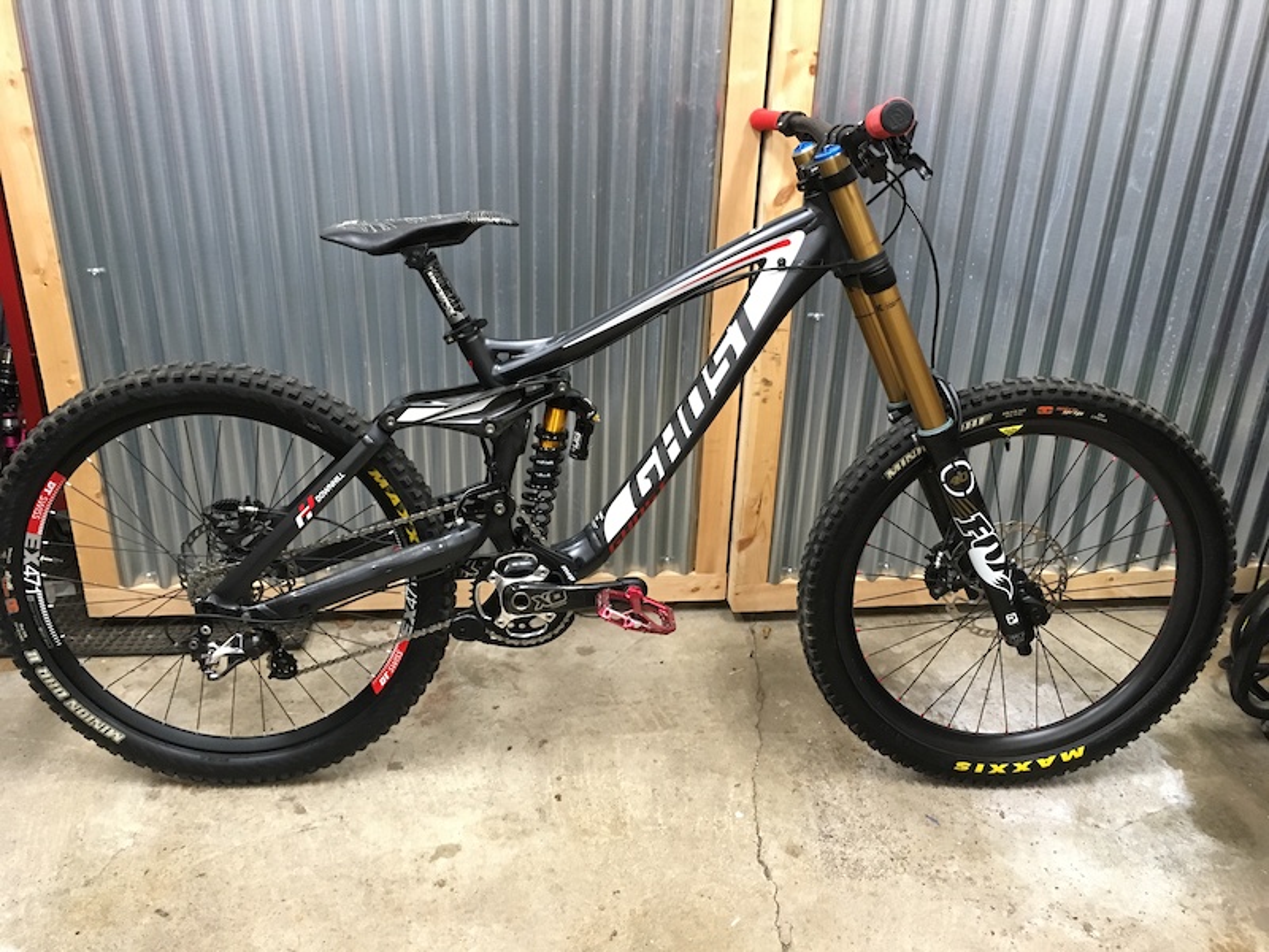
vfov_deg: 48.2
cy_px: 476
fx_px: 1063
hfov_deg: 61.7
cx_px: 634
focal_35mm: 29
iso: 160
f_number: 2.2
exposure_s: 1/30
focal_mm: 4.15
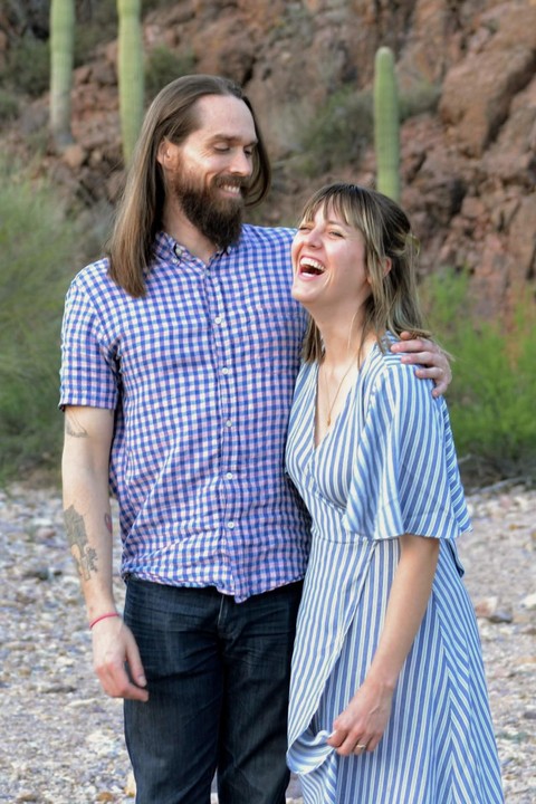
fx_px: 1842
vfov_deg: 24.6
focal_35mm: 82
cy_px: 402
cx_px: 268
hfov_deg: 16.6
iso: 400
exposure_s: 1/80
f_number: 4.5
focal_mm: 55
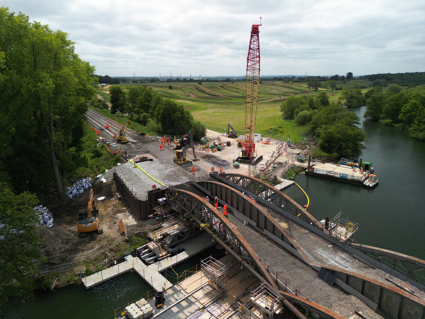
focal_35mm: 24
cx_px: 212
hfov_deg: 71.6
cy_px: 160
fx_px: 295
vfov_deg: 56.8
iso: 100
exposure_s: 1/90
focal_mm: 6.72
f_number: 1.7
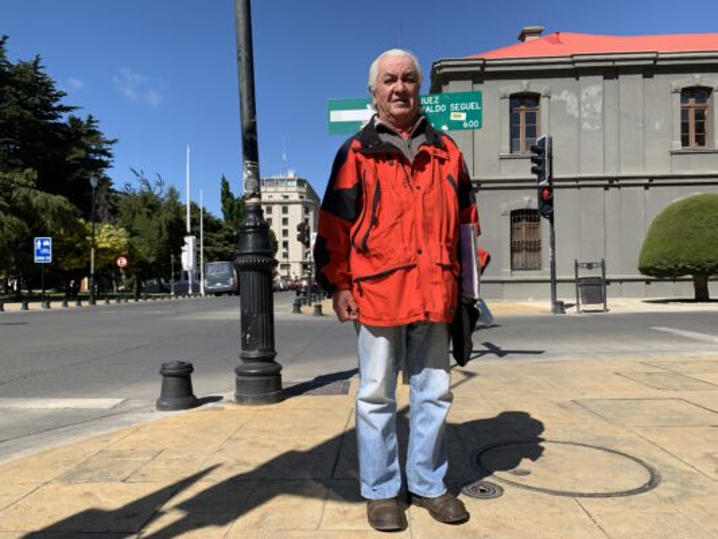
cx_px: 359
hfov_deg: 67.3
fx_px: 539
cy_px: 270
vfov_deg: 53.1
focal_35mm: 26
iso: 25
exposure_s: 1/2208
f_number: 1.8
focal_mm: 4.25
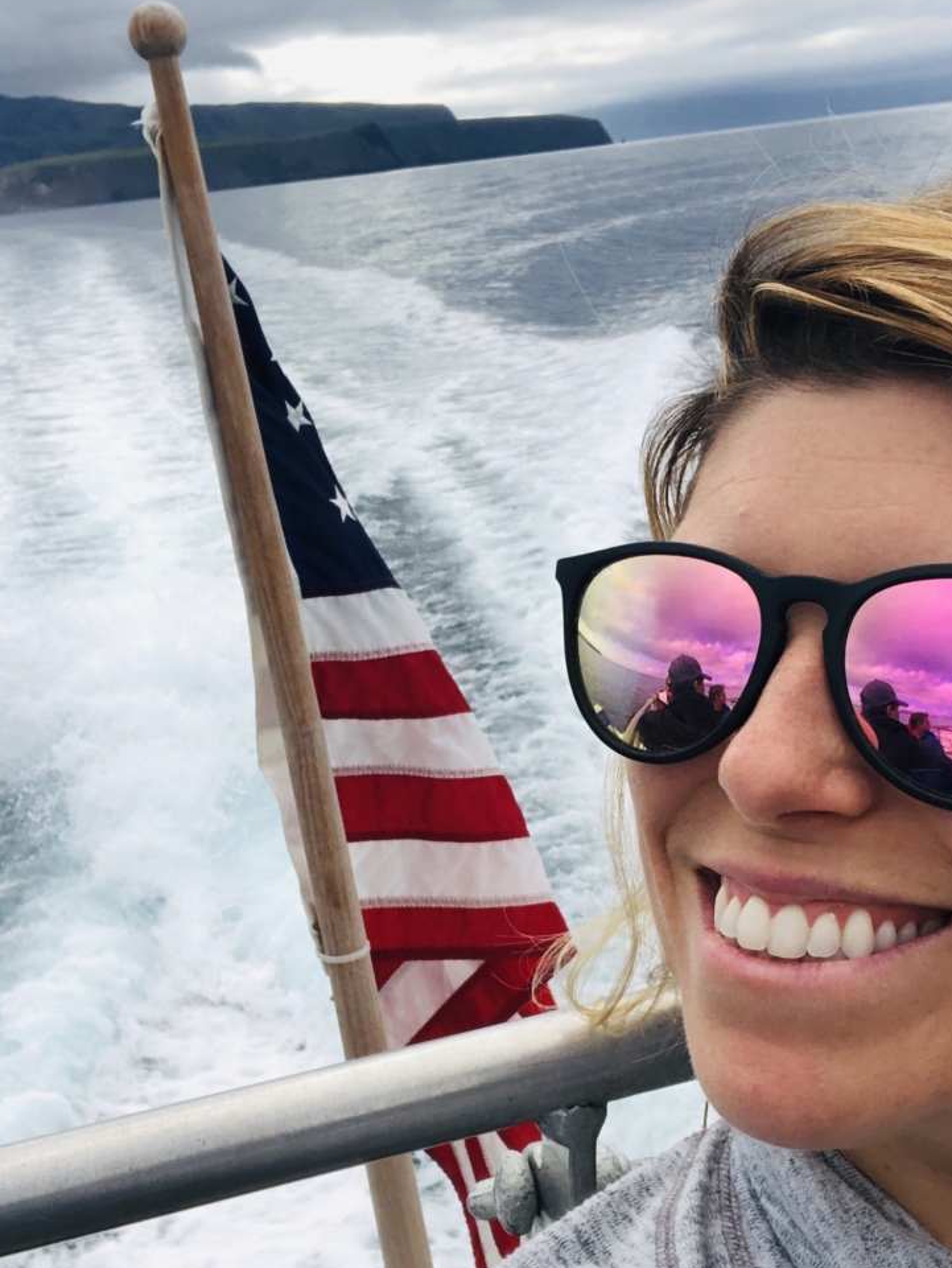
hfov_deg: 29.1
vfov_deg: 38.1
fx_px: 1832
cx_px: 564
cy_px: 744
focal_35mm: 50
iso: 20
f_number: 2.2
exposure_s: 1/913
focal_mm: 2.87
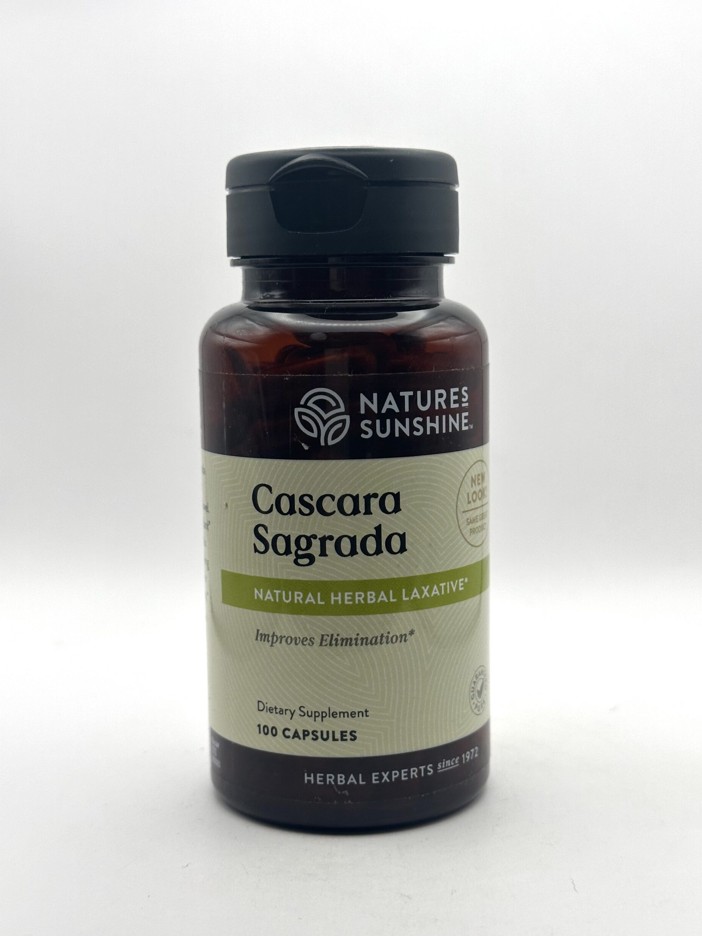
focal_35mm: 50
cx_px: 364
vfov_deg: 38.2
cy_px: 468
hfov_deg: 29.1
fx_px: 1352
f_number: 1.78
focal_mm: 6.86
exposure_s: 1/347
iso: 64
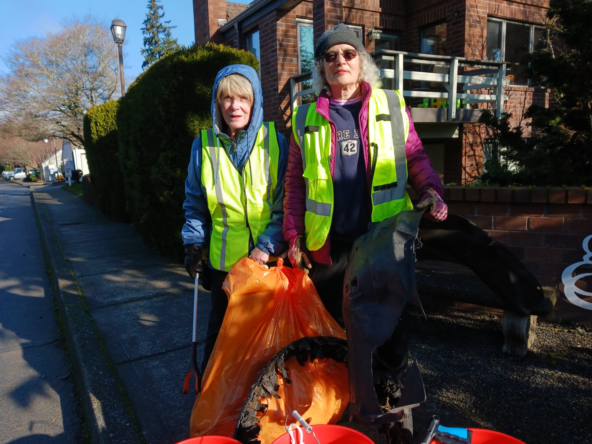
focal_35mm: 27
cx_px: 296
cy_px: 222
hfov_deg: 65.3
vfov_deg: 51.4
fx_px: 462
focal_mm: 4
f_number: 1.8
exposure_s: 1/237
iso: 20
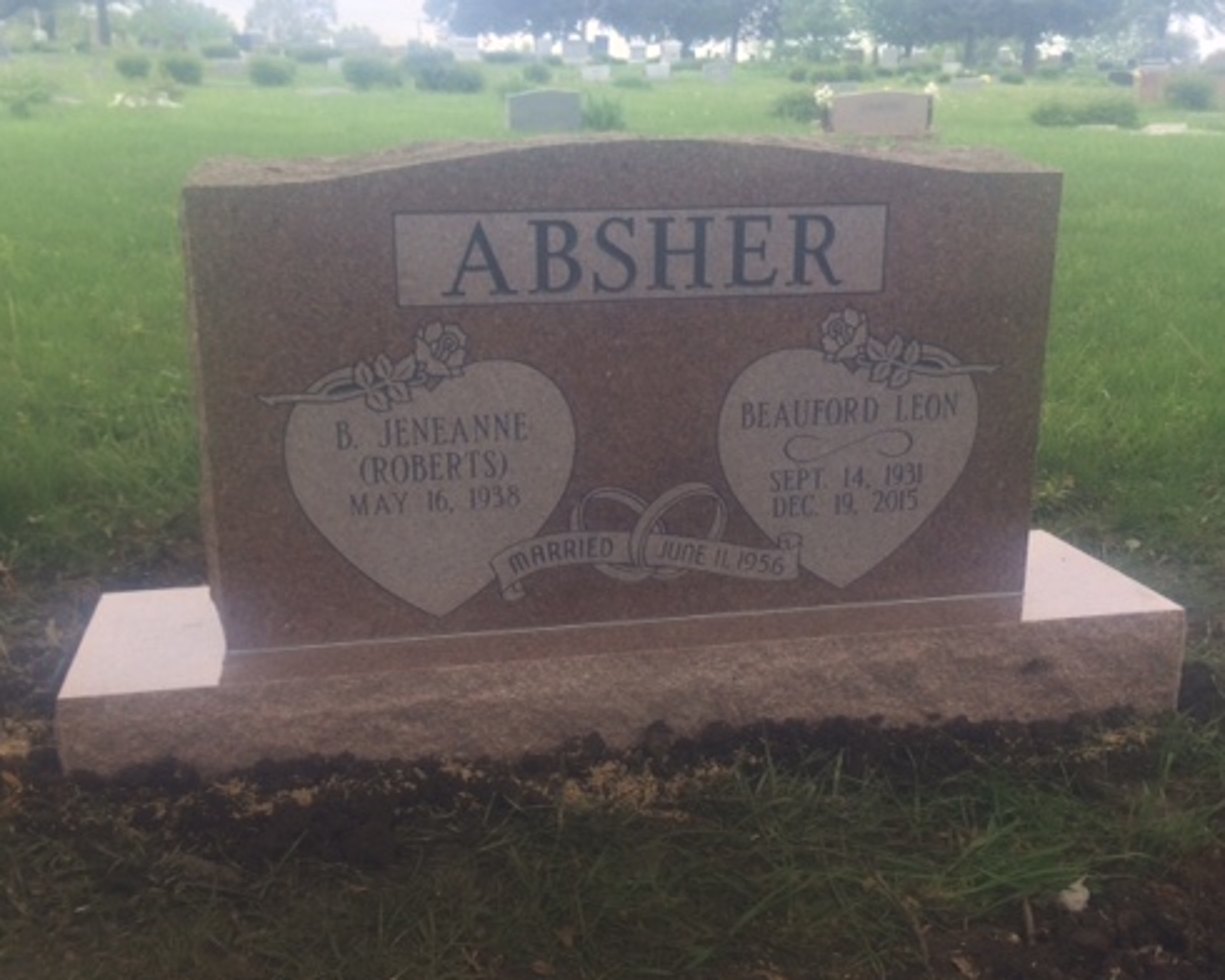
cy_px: 535
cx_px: 585
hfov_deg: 49.1
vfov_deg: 40.1
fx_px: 1341
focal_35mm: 37
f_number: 2.2
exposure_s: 1/339
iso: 32
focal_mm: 4.15
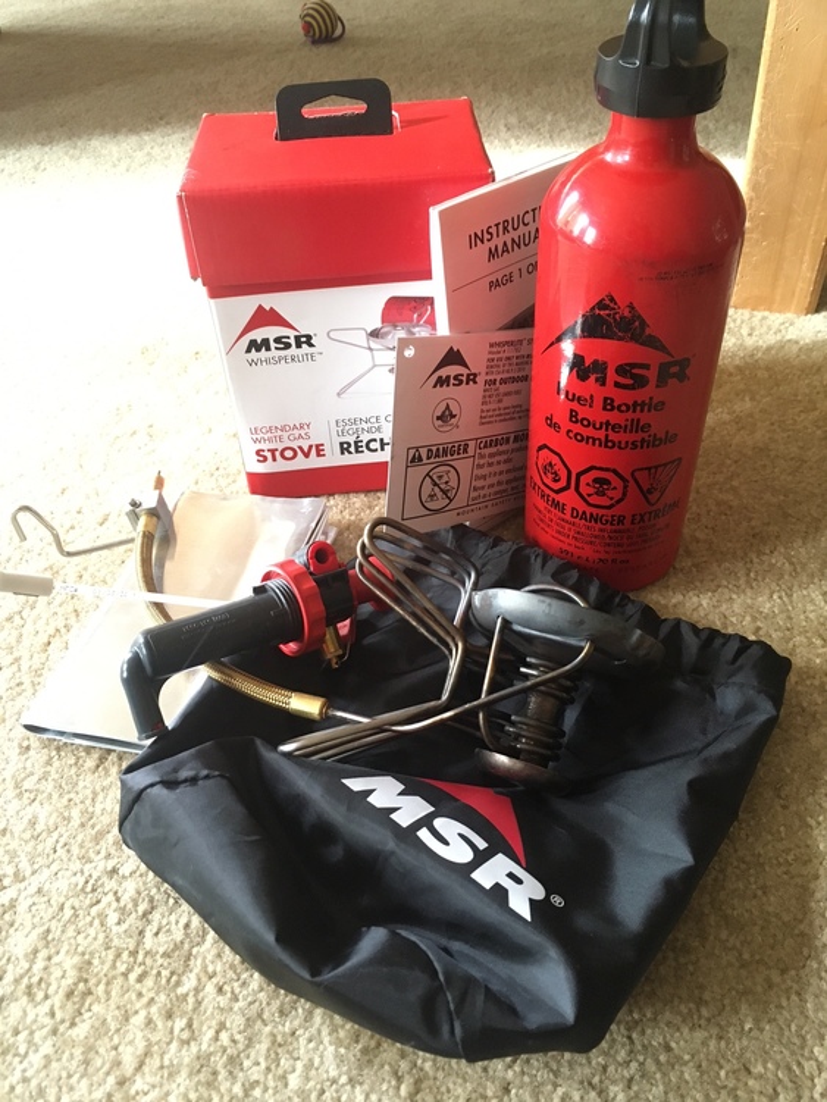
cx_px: 414
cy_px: 551
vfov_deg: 61.6
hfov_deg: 48.3
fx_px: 923
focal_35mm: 29
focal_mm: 4.15
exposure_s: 1/20
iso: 200
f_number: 2.2
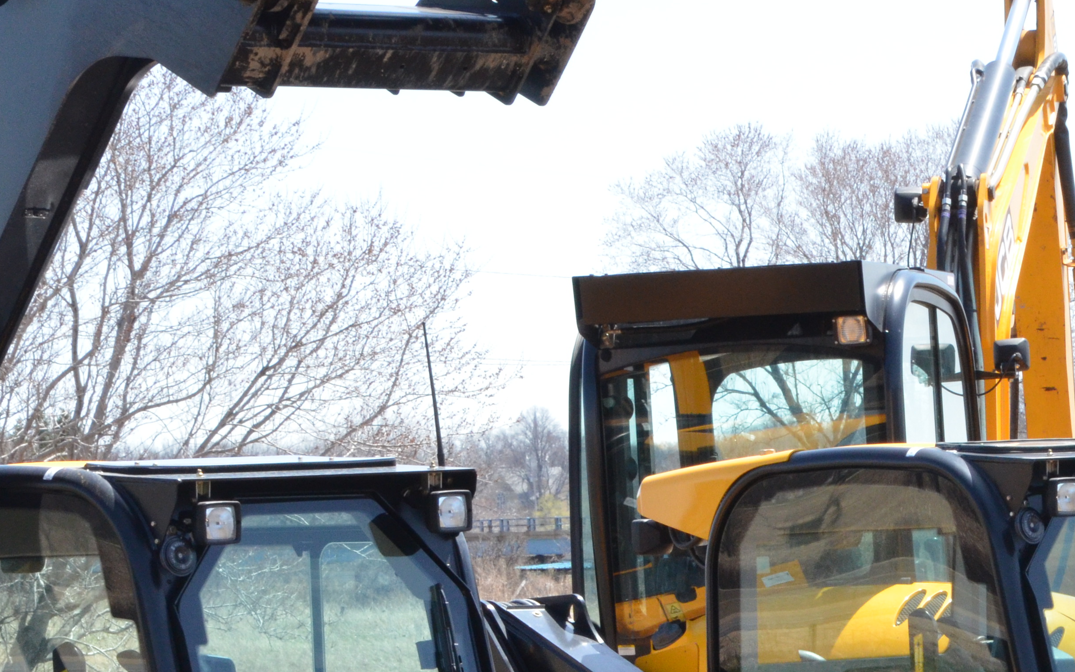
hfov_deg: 9.6
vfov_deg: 6.0
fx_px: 6358
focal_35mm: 217
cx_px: 1063
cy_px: 688
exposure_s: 1/250
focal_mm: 70
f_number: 18
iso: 1250
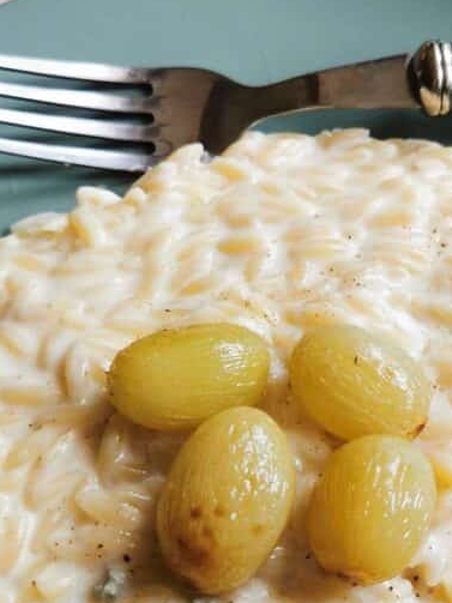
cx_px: 248
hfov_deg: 26.5
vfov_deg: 34.9
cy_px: 338
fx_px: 958
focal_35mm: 55
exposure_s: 1/100
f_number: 1.6
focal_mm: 5.56
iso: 64
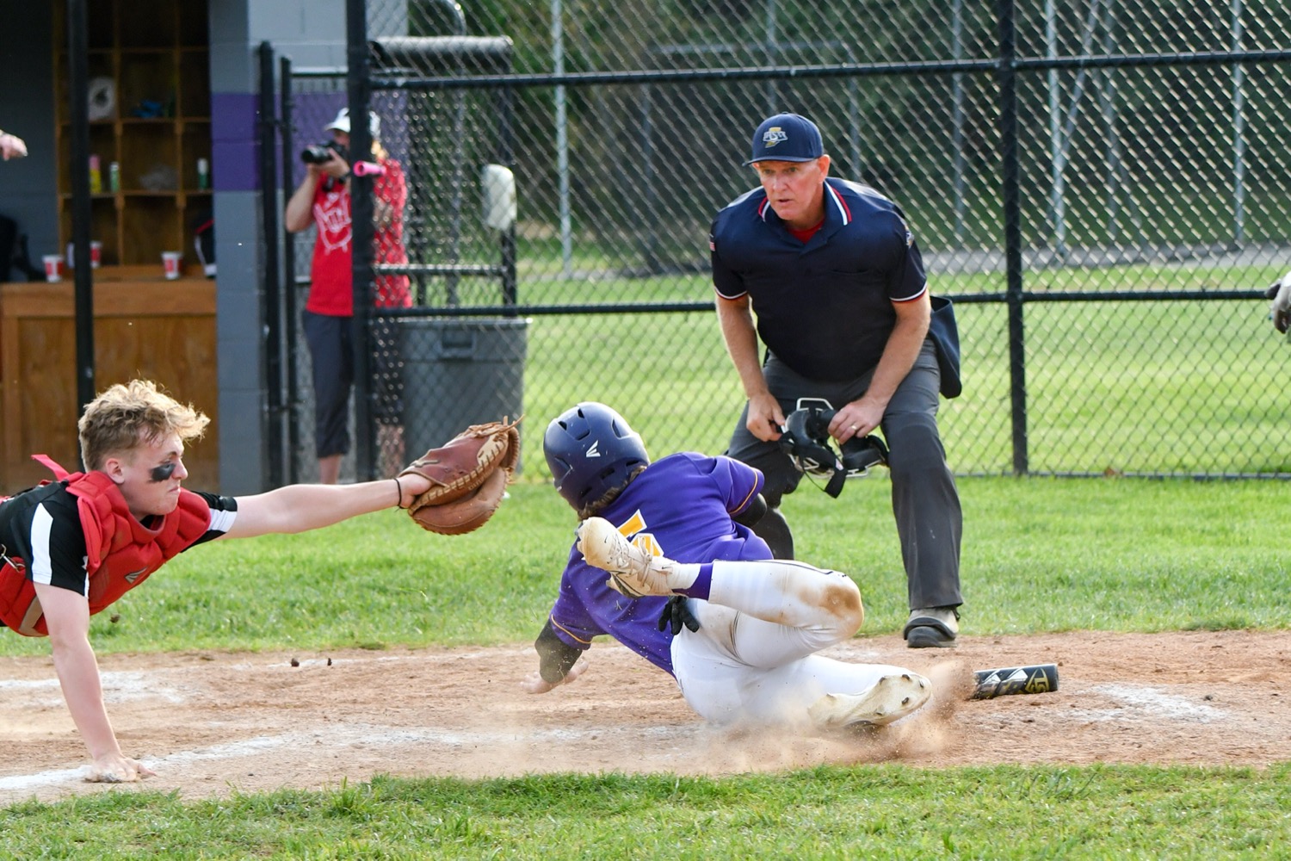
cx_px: 646
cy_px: 430
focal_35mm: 195
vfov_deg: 7.0
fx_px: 6992
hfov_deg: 10.5
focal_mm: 130
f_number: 4.8
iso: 1000
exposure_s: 1/1000
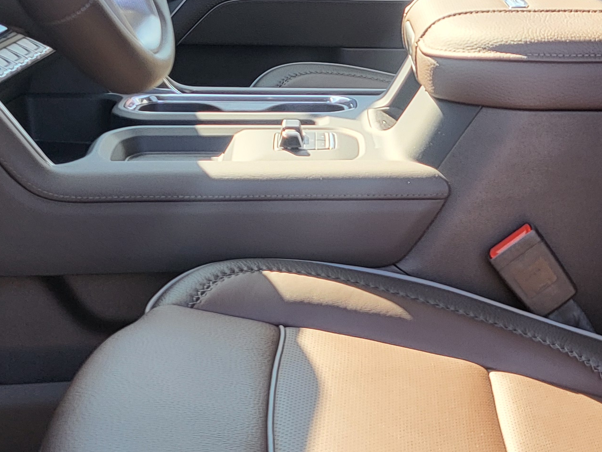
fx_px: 1426
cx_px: 560
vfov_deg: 18.0
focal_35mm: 82
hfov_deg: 23.1
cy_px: 191
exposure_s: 1/159
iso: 40
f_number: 1.8
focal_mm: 5.4
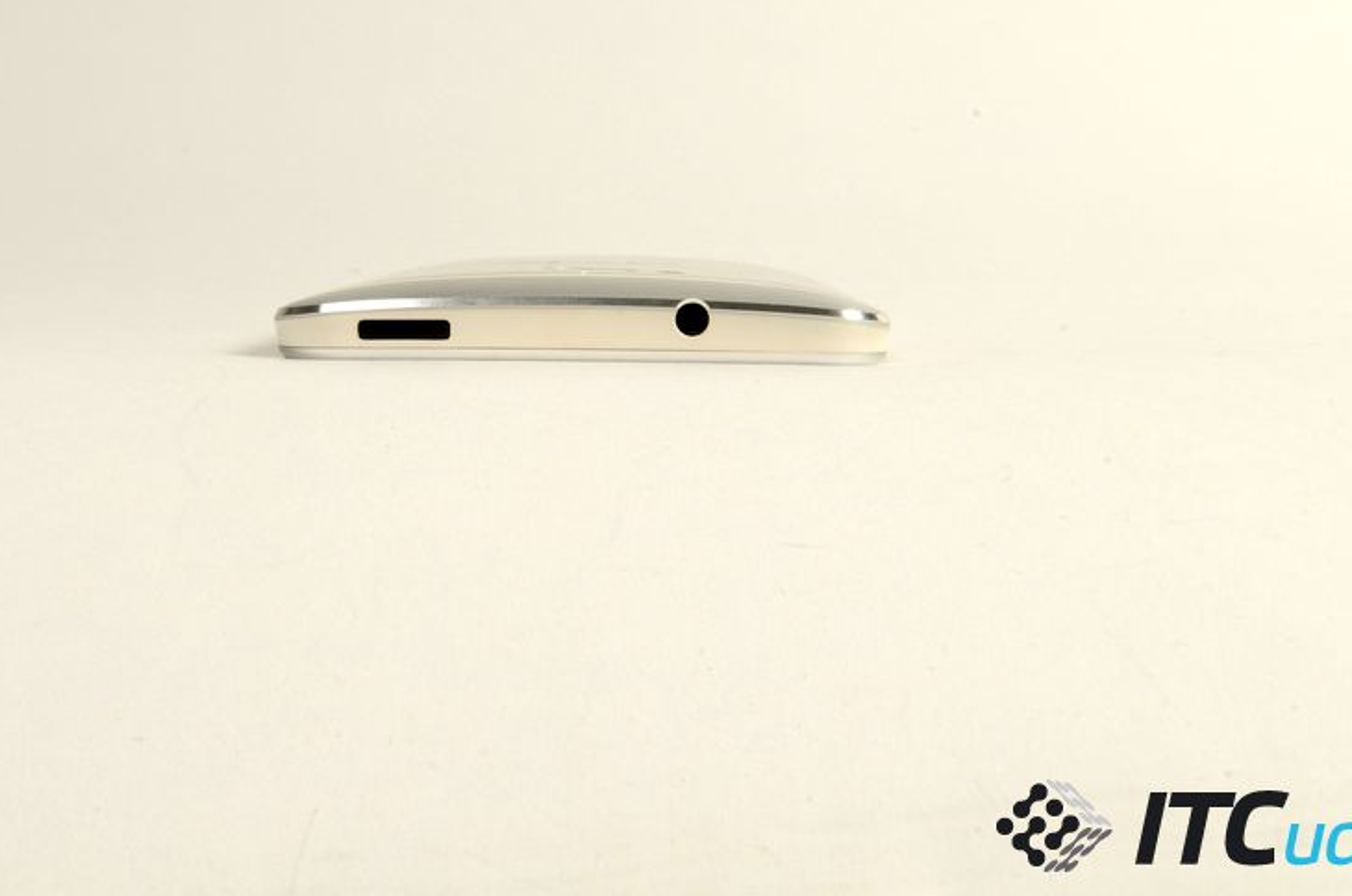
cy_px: 355
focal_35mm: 74
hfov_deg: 27.4
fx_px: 2774
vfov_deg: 18.3
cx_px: 570
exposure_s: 1/80
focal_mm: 40
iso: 200
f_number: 22
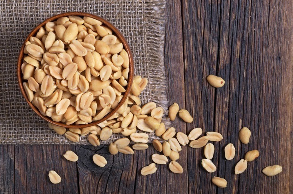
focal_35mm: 76
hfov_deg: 26.7
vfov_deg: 17.9
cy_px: 96
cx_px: 145
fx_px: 617
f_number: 8
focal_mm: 50
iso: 100
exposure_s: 1/1.25
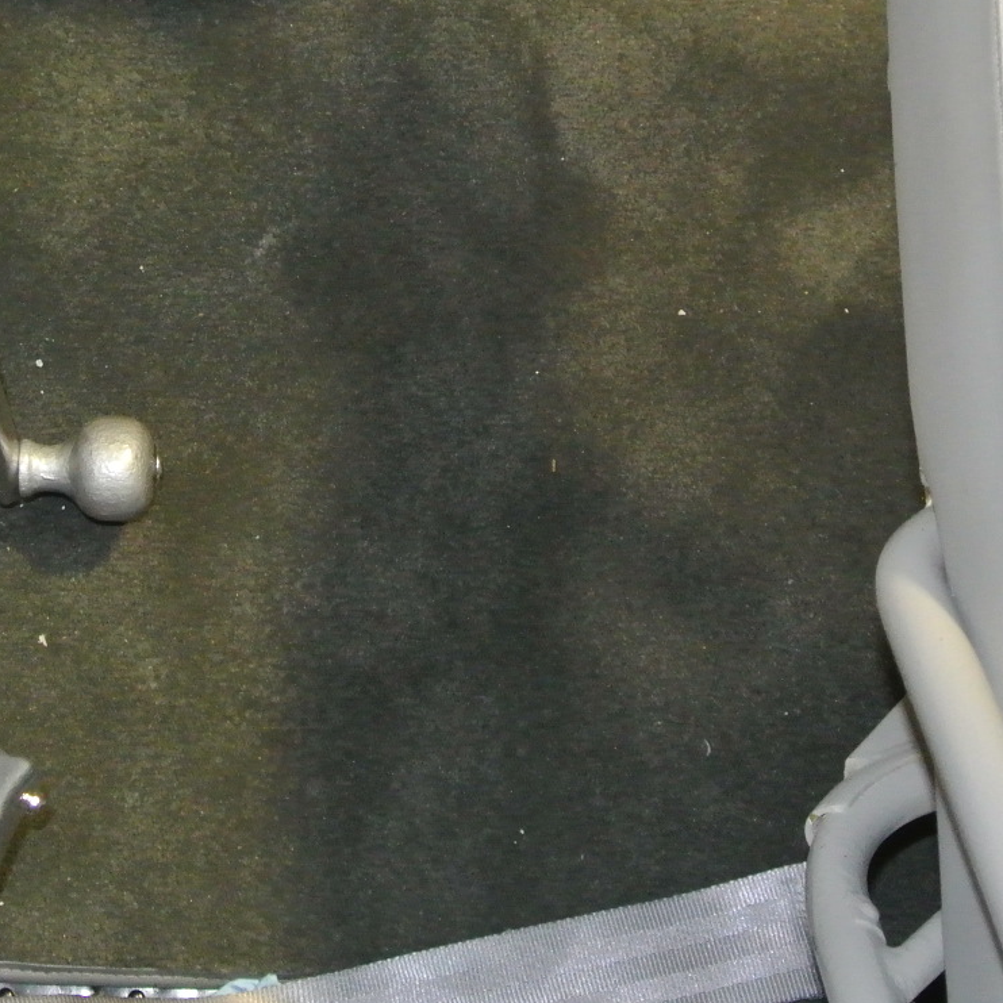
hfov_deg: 24.2
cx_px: 322
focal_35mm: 71
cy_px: 327
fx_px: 2327
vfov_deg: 24.2
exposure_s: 1/60
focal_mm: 12.2
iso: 1600
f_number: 3.8
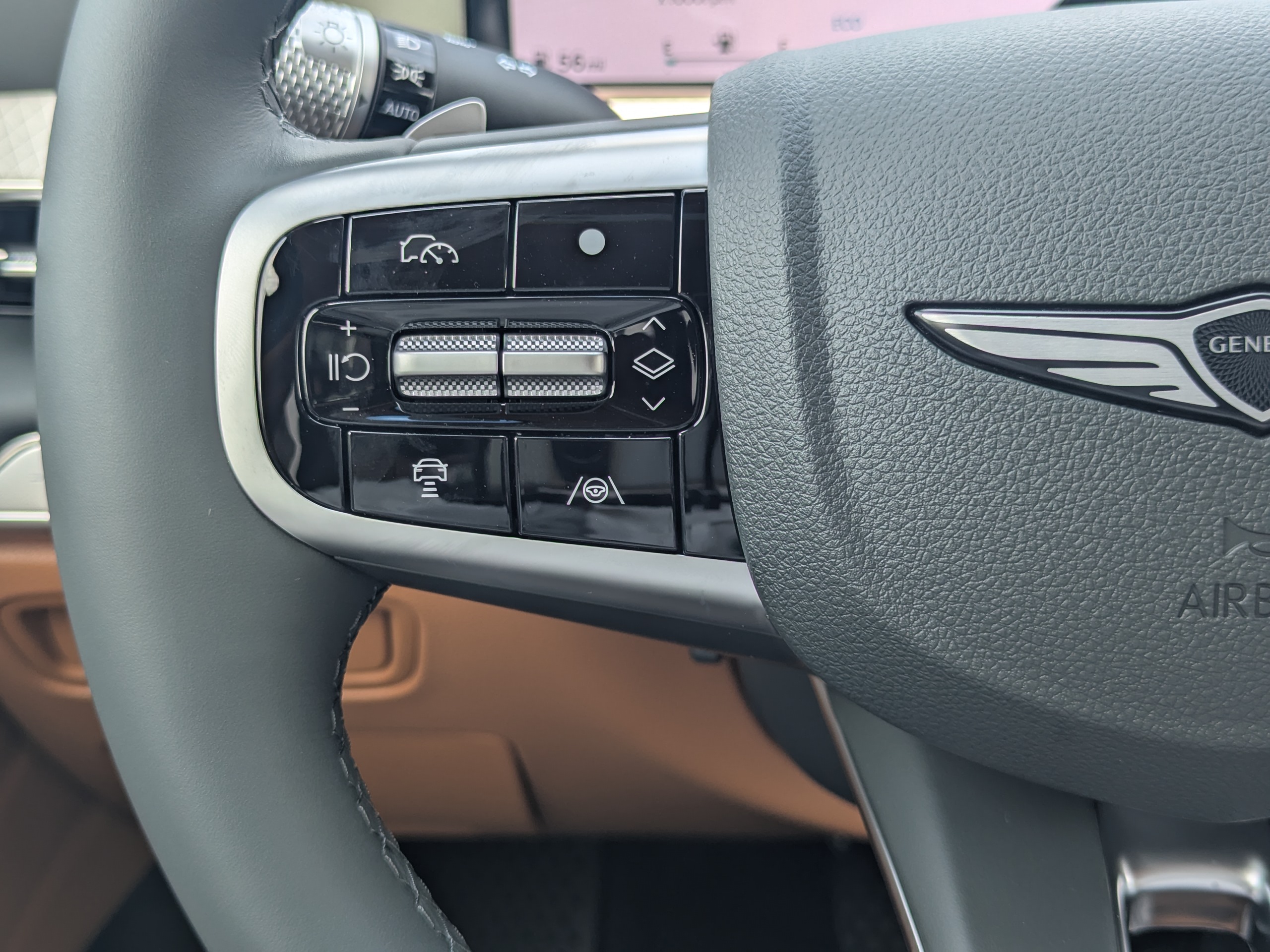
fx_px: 1761
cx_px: 635
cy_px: 476
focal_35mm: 48
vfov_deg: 30.3
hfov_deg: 39.7
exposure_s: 1/374
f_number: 1.85
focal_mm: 6.81
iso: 45
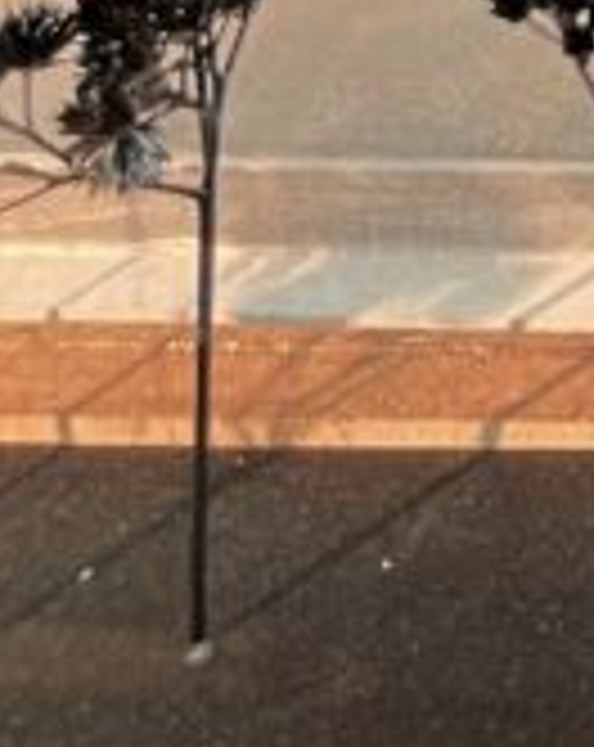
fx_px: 4058
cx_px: 1786
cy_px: -990
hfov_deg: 7.4
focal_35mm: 184
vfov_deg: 9.5
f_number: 1.6
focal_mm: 4.2
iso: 160
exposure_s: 1/50
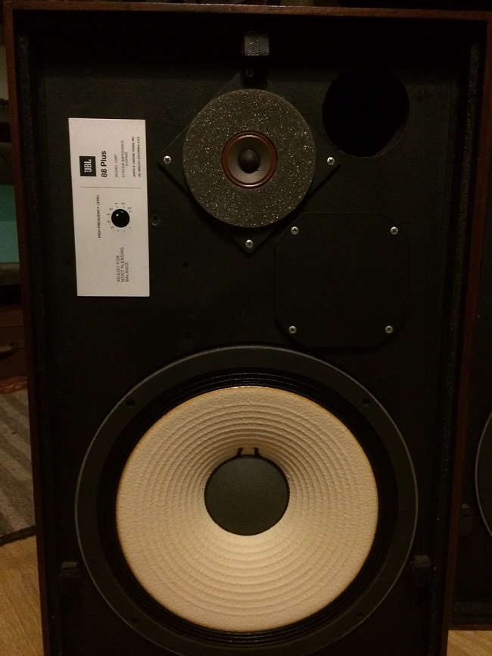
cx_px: 246
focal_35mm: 29
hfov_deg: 48.2
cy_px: 328
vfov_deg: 61.6
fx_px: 549
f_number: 2.2
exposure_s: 1/15
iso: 320
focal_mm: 4.15
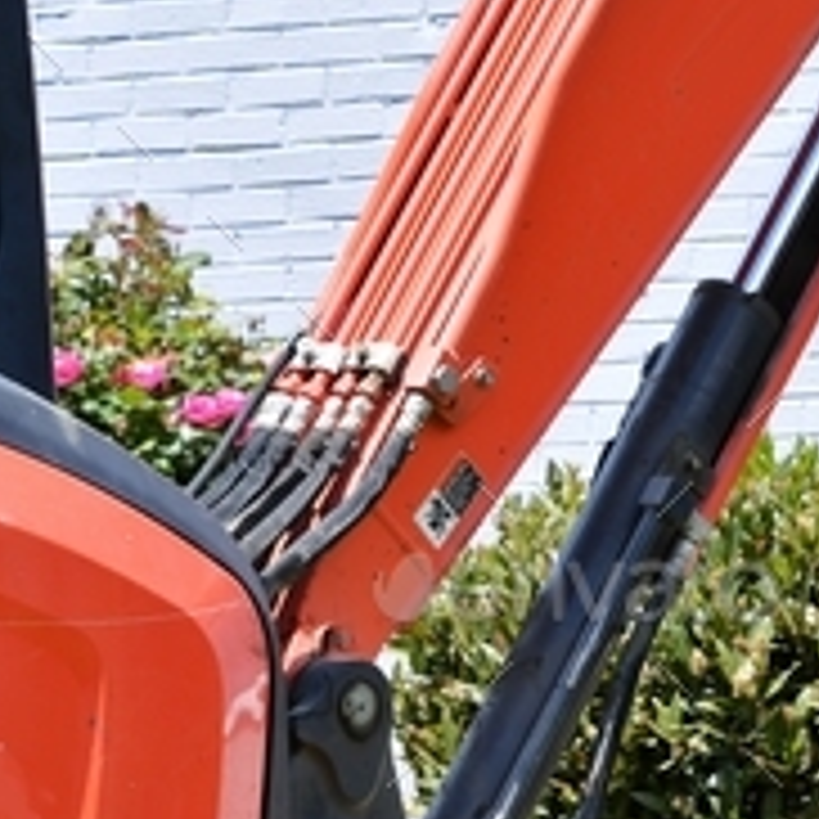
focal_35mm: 310
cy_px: 799
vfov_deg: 5.6
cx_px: 1238
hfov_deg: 5.6
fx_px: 8308
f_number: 10
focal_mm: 75
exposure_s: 1/400
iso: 320
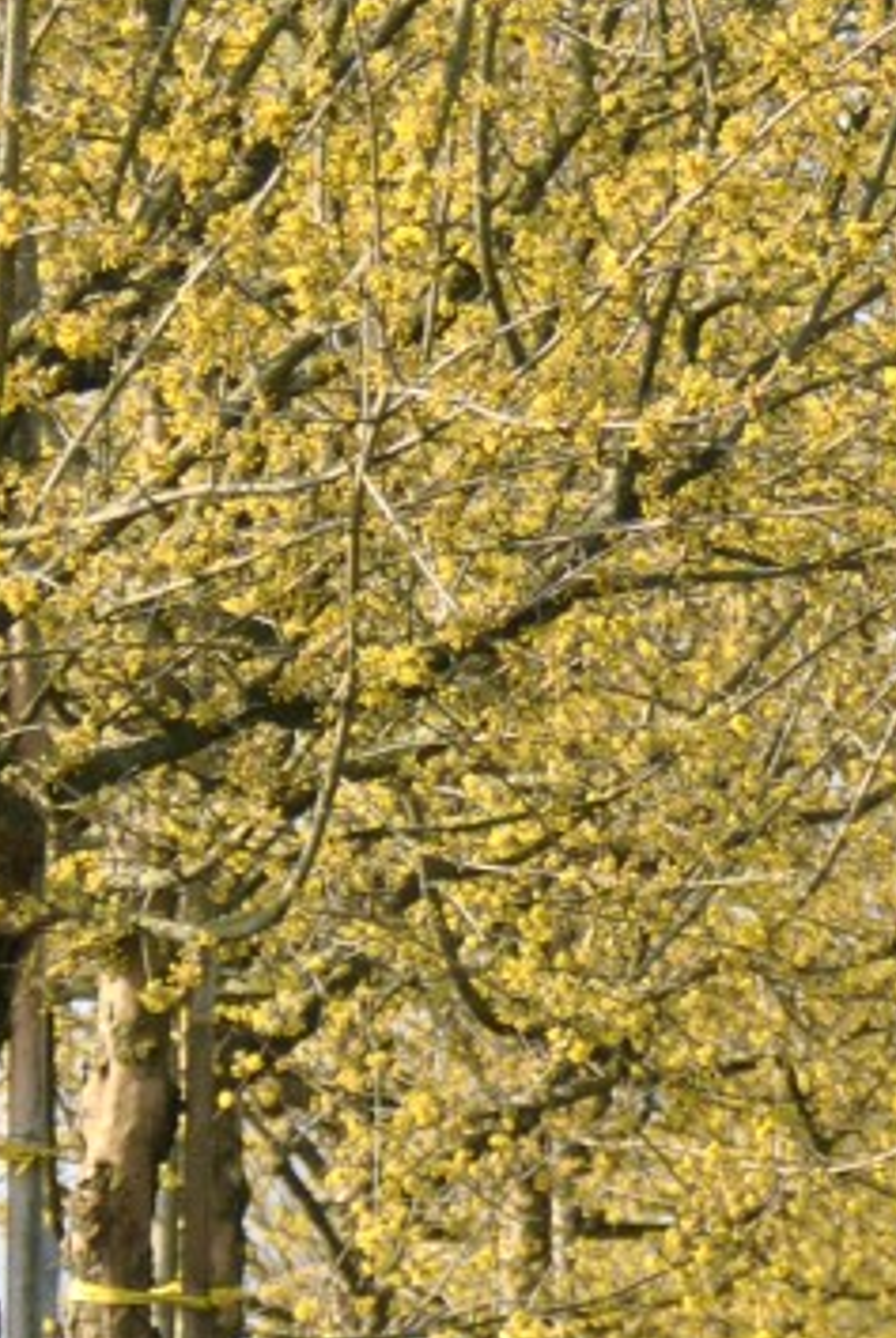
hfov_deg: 3.1
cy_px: 746
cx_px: 998
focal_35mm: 444
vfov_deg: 4.6
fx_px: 16537
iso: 200
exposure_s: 1/500
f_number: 5.6
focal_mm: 65
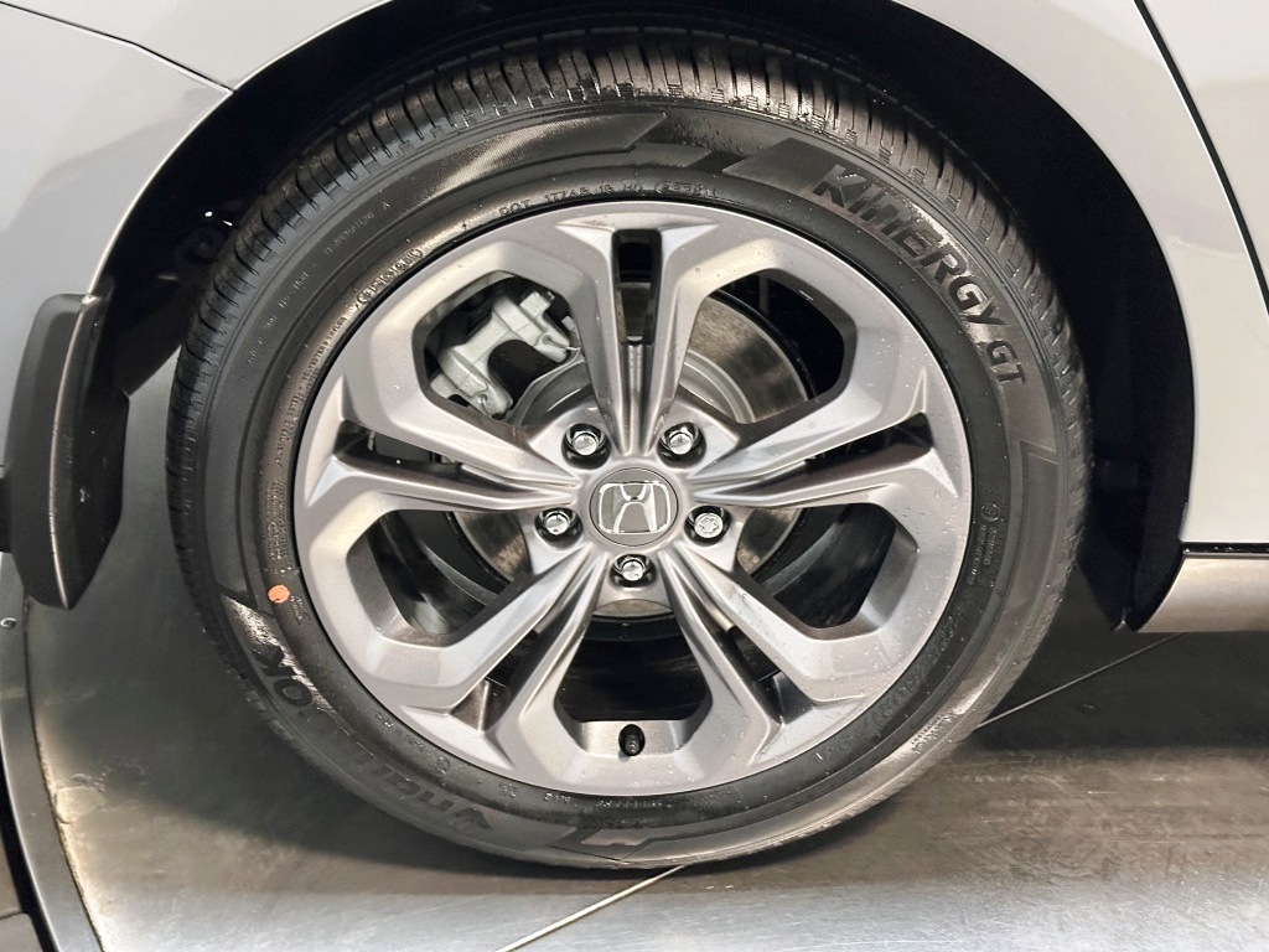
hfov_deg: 39.7
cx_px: 634
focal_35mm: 48
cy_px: 476
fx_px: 1760
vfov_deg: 30.3
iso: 640
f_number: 1.78
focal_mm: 6.86
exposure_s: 1/30
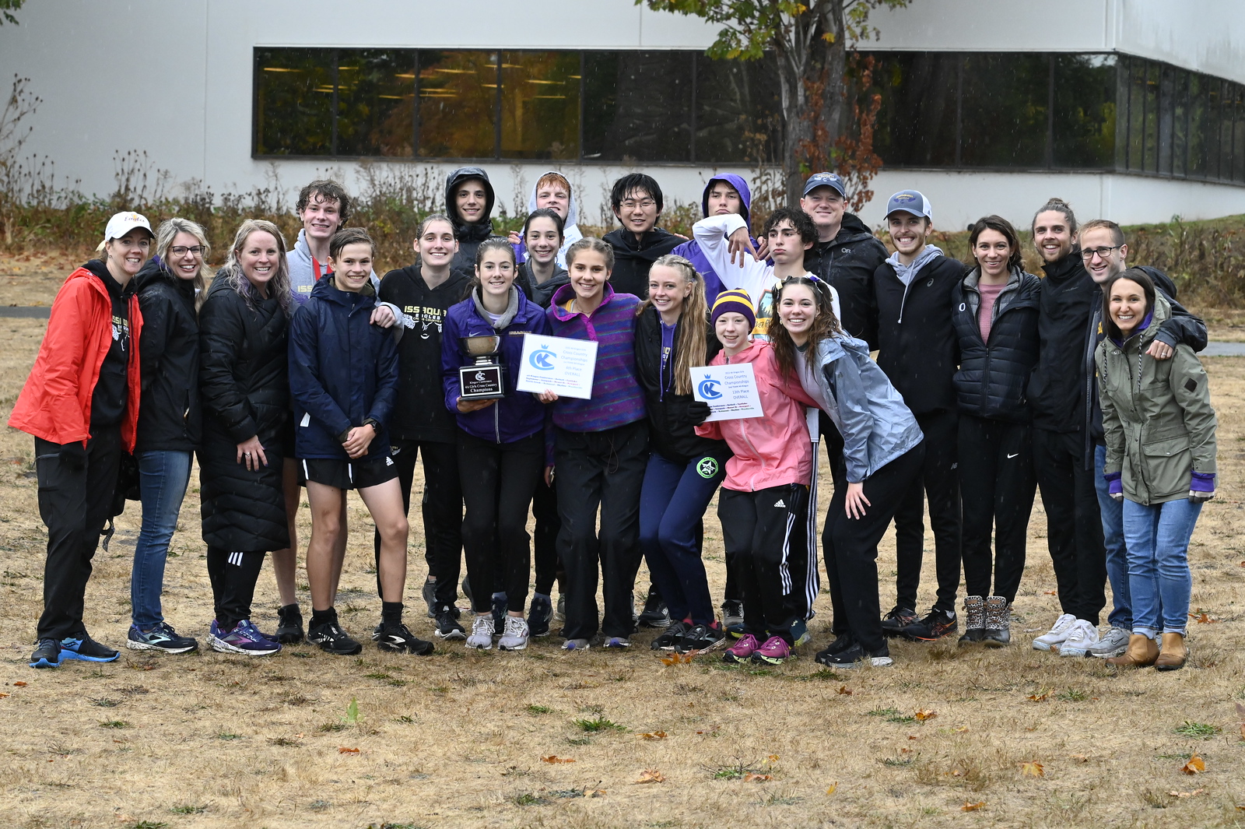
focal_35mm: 100
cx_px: 622
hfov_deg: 20.4
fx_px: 3456
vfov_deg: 13.7
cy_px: 414
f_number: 9
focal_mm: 100
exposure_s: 1/500
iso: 8000
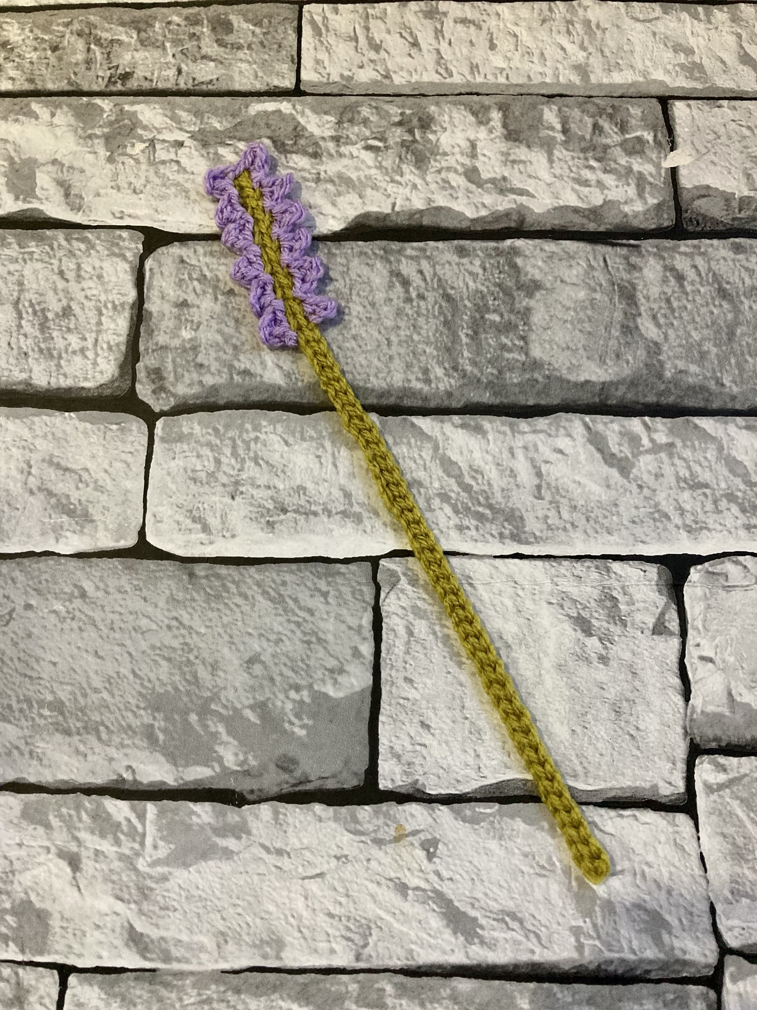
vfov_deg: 63.4
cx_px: 378
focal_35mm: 28
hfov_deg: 49.7
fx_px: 816
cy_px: 505
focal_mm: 3.99
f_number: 1.8
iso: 320
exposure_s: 1/33
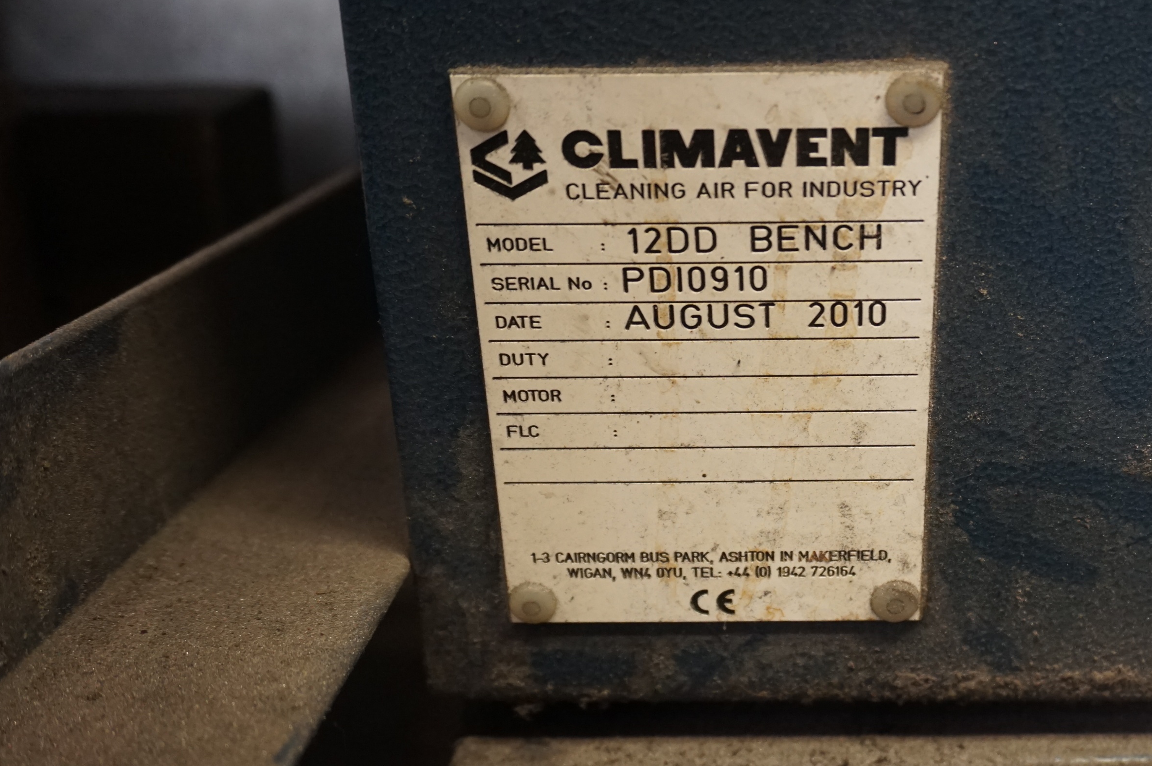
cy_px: 415
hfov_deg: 38.0
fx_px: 1653
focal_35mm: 52
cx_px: 773
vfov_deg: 26.1
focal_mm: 25
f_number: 4.5
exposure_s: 1/60
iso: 1250
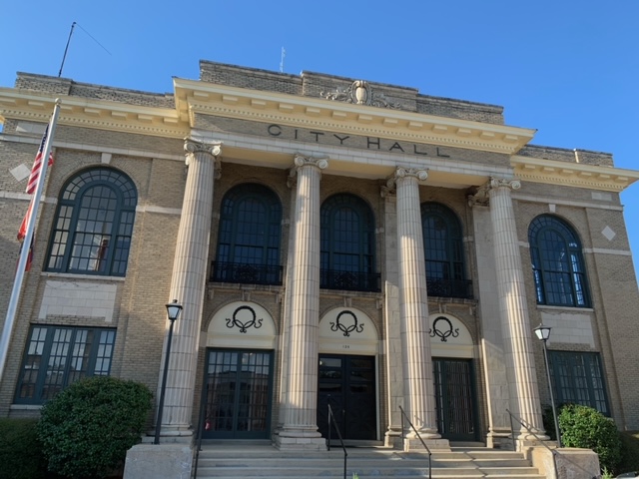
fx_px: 480
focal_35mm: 26
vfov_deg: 53.1
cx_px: 320
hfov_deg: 67.3
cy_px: 240
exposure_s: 1/743
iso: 25
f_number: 1.8
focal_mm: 4.25
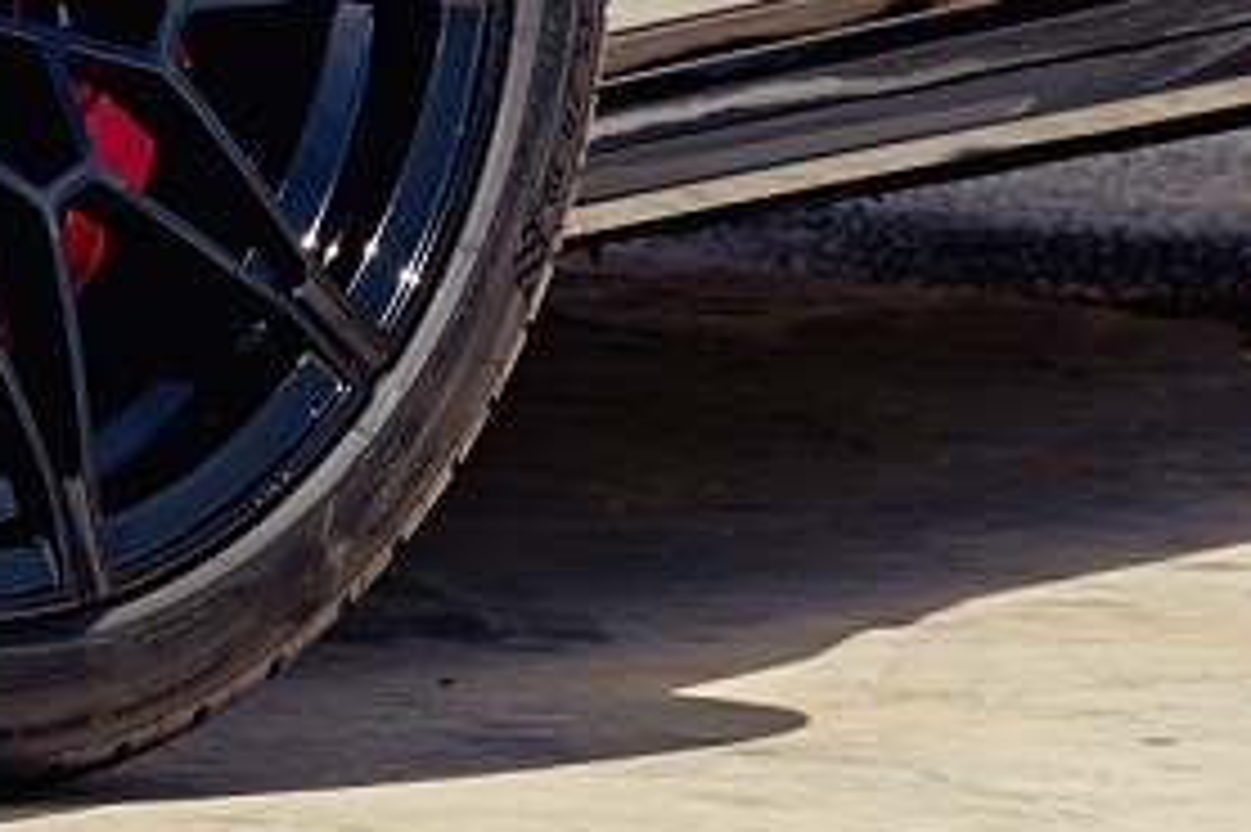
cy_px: -1014
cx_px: -1395
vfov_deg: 1.4
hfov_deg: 2.2
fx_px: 33200
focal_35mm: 956
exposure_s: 1/160
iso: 100
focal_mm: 135
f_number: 11
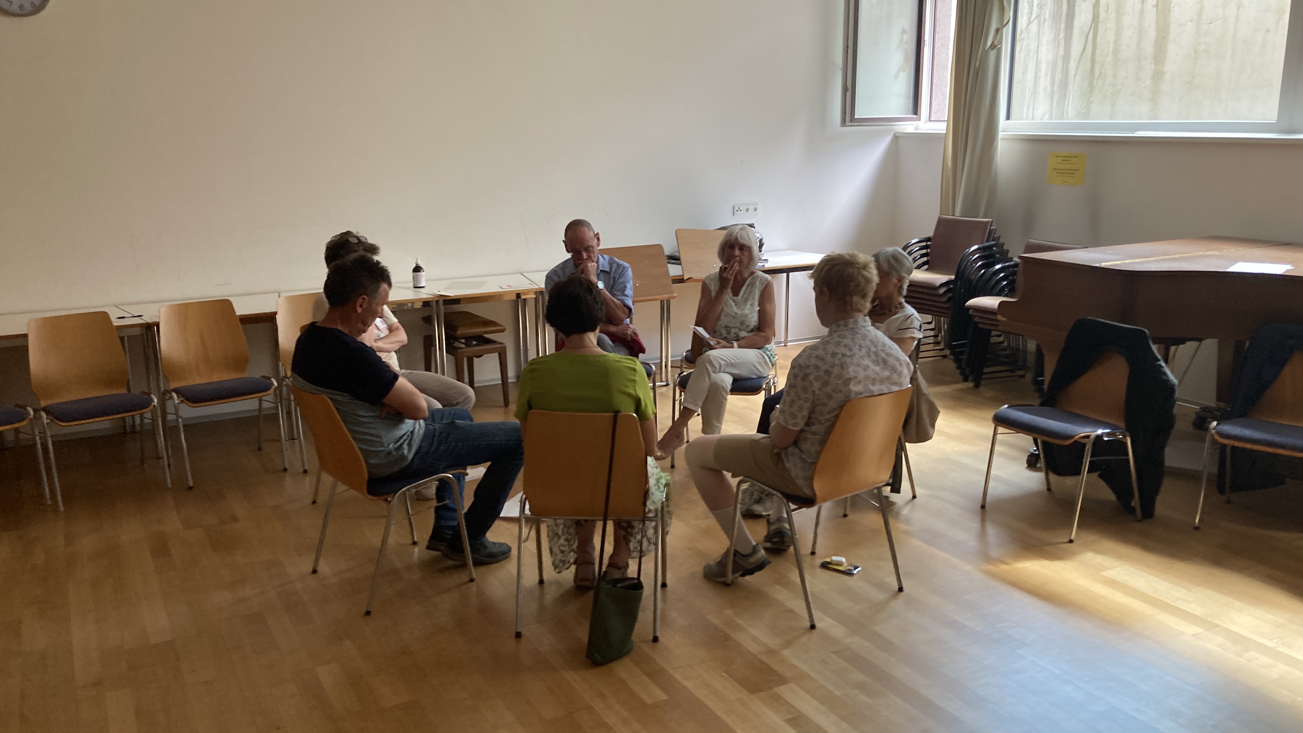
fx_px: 1071
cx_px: 644
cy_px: 370
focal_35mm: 31
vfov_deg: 37.8
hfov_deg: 62.6
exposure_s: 1/60
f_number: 1.8
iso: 100
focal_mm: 3.99
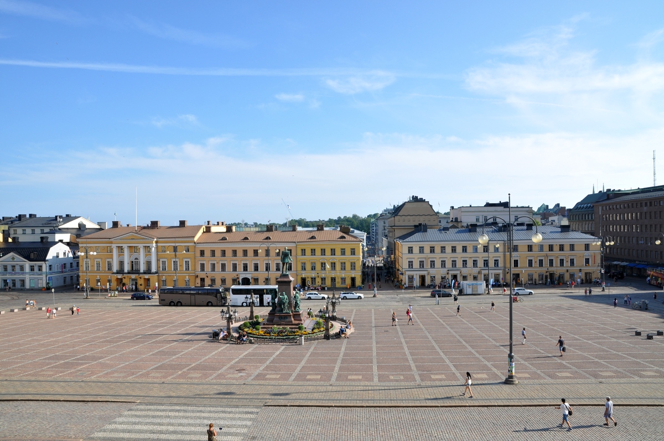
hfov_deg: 70.5
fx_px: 470
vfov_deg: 50.3
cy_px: 220
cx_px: 332
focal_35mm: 26
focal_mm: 17
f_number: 9
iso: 200
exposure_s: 1/320
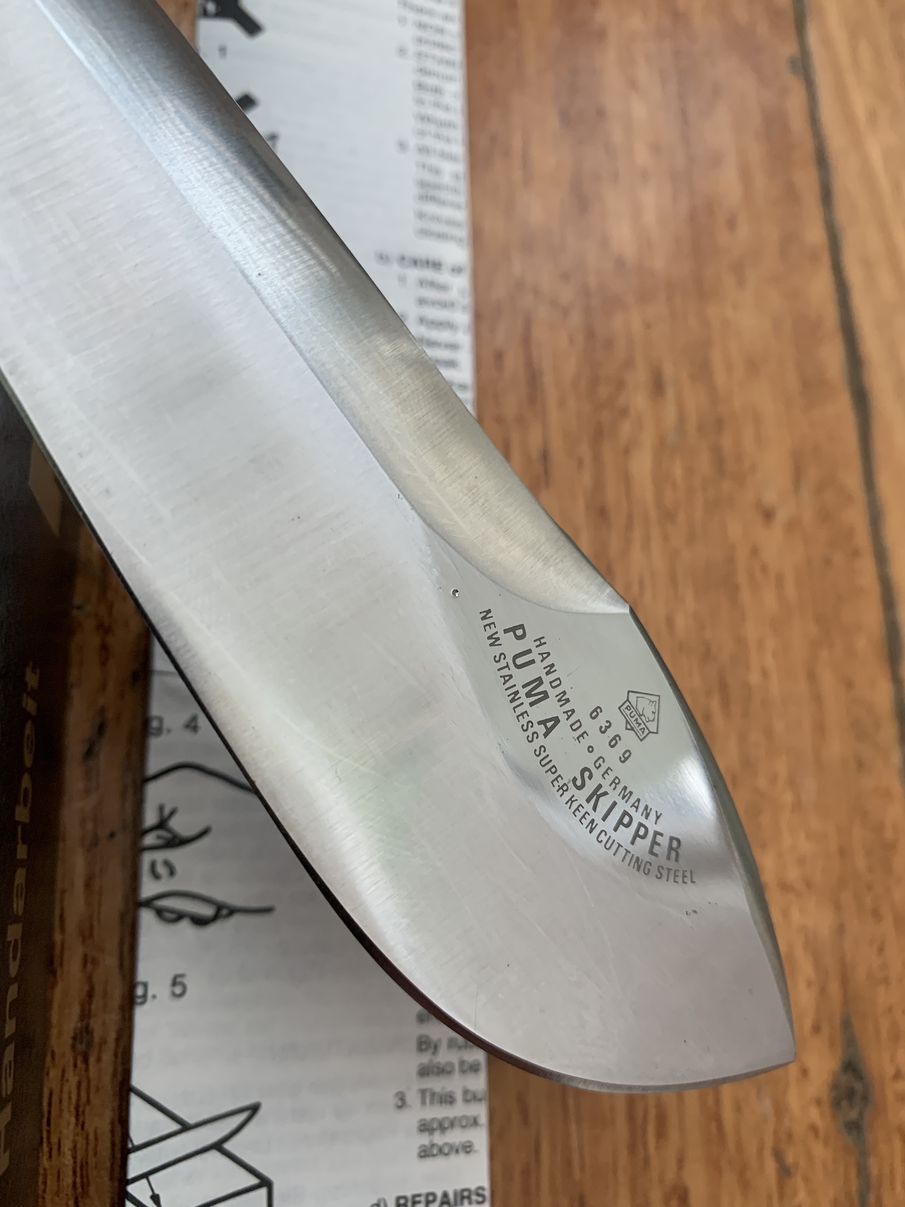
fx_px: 906
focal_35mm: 26
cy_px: 604
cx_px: 452
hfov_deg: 53.1
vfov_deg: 67.3
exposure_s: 1/60
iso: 125
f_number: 1.8
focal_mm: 4.25
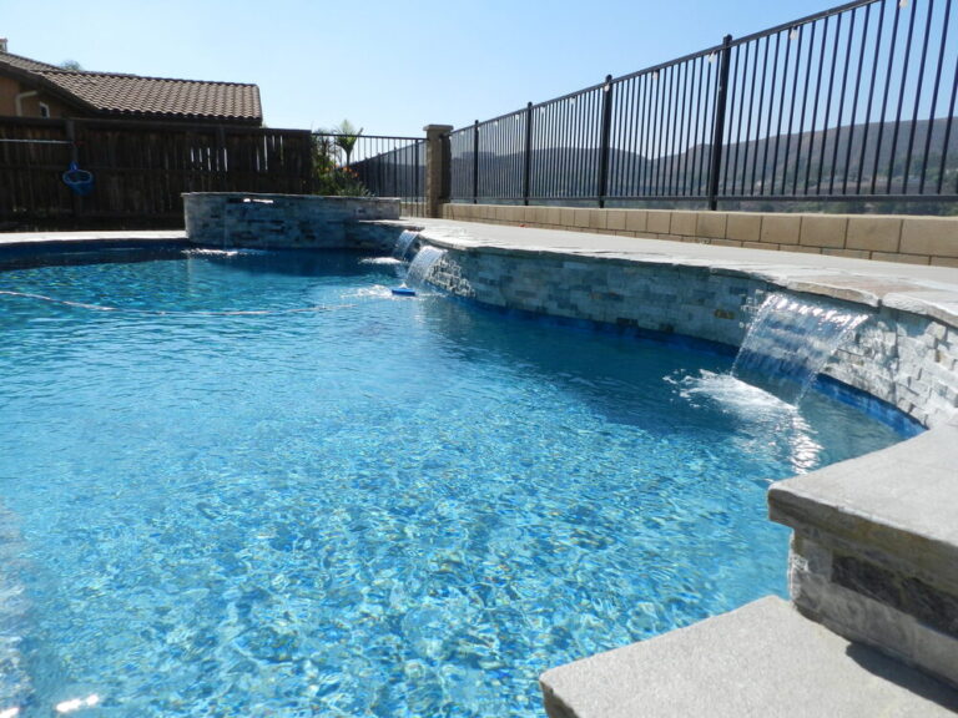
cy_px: 359
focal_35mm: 25
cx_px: 479
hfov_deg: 69.4
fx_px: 692
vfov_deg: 54.9
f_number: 5
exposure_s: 1/800
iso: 160
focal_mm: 4.5
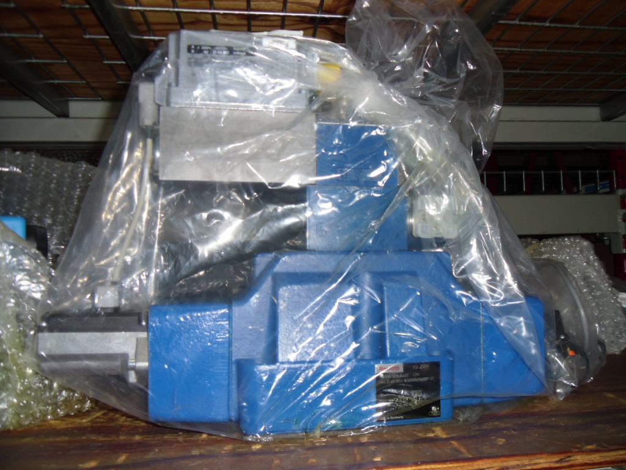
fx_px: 561
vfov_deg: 45.4
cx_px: 313
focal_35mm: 31
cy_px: 235
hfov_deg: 58.4
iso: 80
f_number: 3.3
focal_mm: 5.6
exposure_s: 1/45
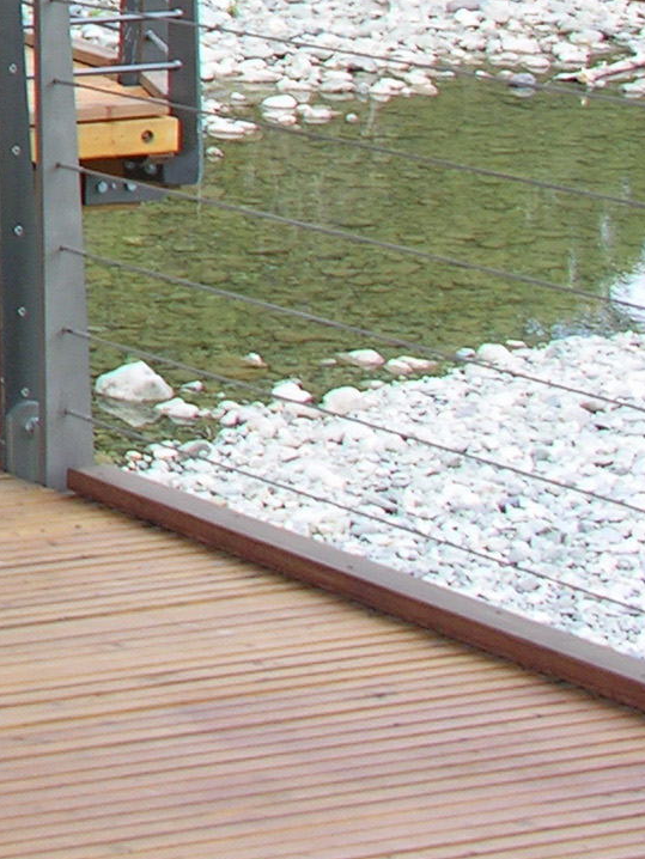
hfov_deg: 8.4
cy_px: -511
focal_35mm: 159
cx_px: -1038
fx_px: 3948
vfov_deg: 11.8
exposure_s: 1/108
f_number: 4
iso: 50
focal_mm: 8.9
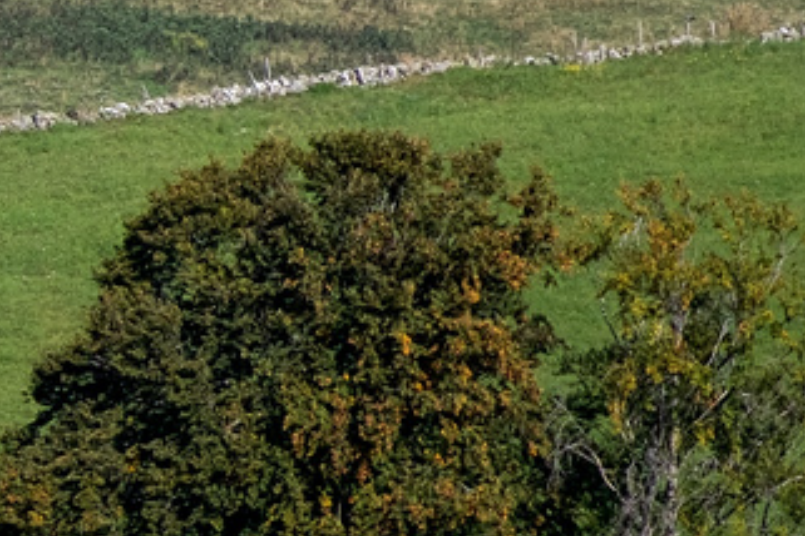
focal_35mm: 419
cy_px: 556
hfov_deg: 4.8
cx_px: -1201
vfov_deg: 3.3
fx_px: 9369
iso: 200
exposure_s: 1/900
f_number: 5.6
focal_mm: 55
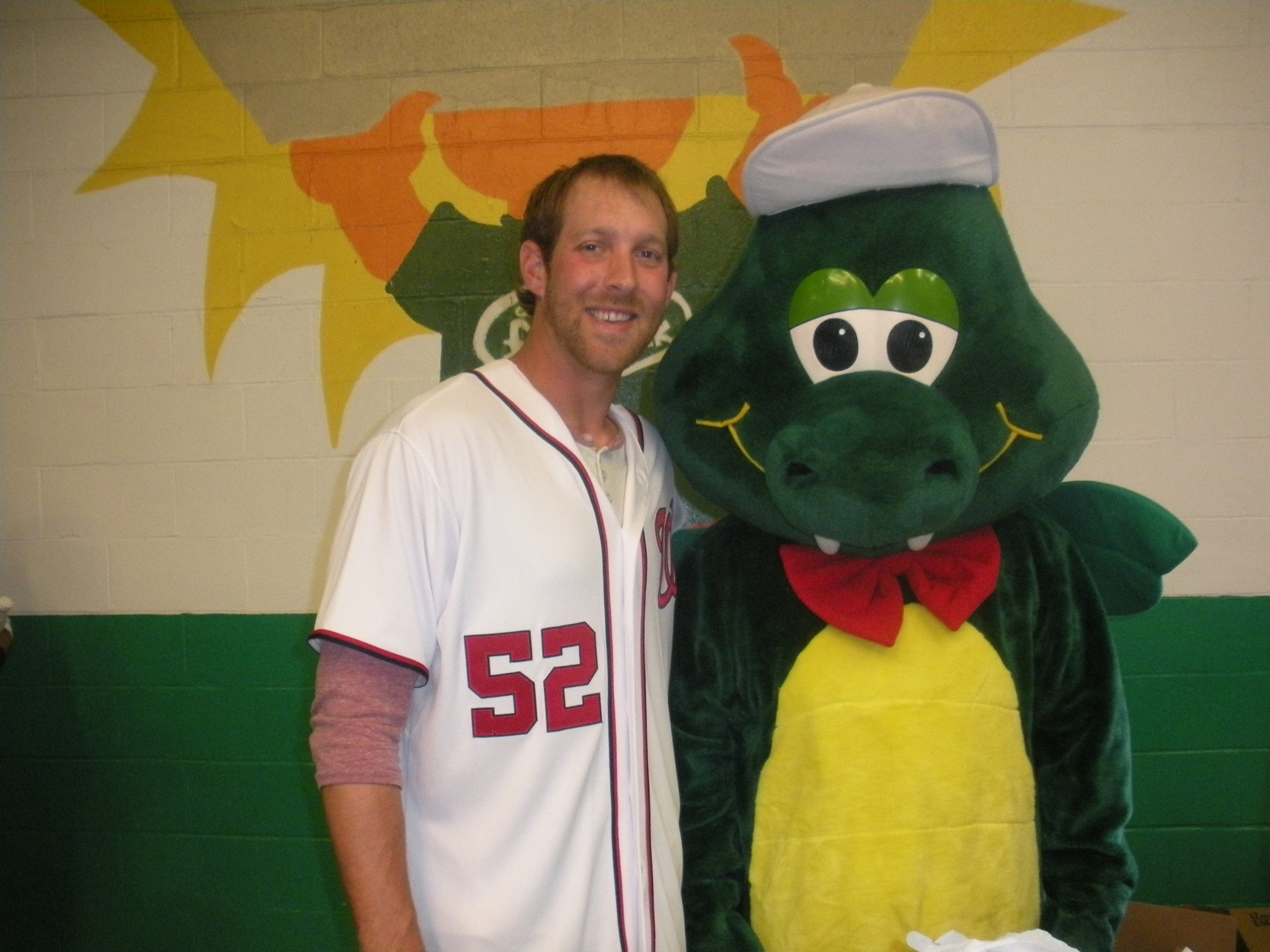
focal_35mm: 35
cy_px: 476
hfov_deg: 52.6
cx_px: 635
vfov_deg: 40.7
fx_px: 1284
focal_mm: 6.3
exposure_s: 1/30
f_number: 3.5
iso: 400
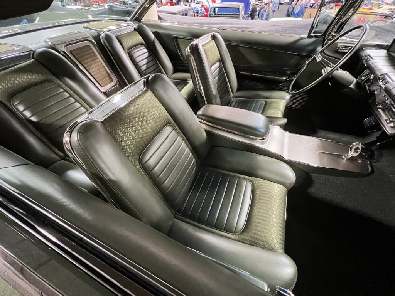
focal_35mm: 13
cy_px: 148
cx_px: 198
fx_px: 148
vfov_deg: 89.9
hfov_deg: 106.2
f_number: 1.8
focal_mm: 1.57
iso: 2000
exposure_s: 1/20
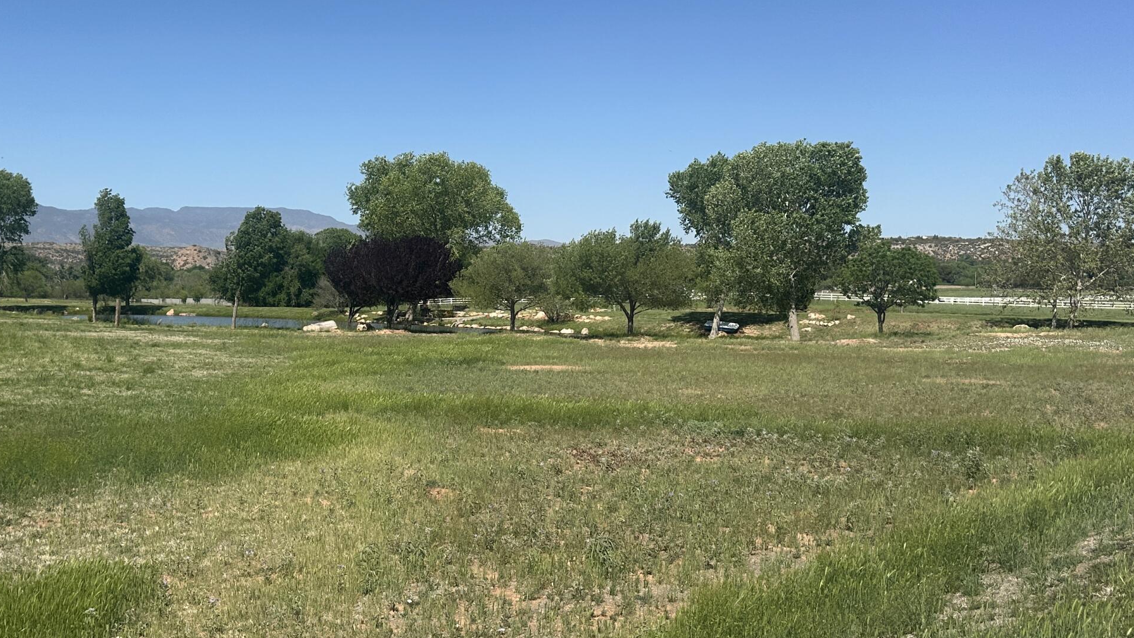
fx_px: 1233
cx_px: 446
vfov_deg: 29.0
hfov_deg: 49.1
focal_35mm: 41
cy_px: 359
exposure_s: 1/5525
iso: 80
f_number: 1.78
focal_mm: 6.86
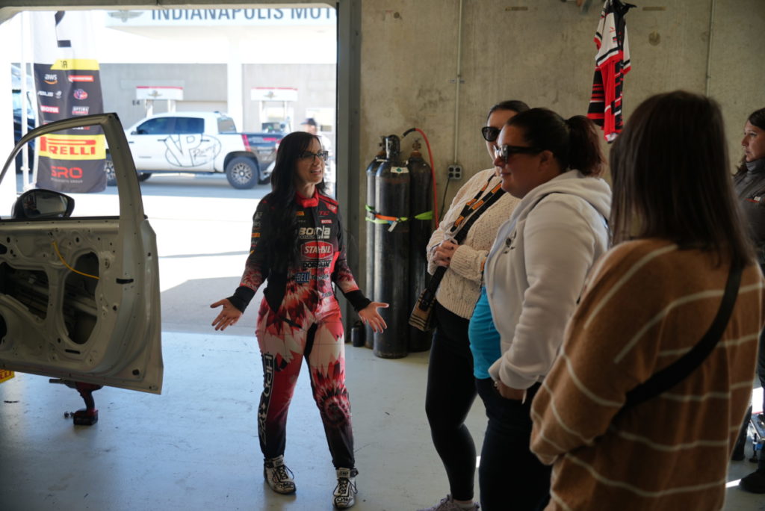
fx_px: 829
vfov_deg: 34.3
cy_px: 256
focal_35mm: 39
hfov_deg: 49.5
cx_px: 382
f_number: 3.2
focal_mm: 39
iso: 80
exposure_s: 1/50
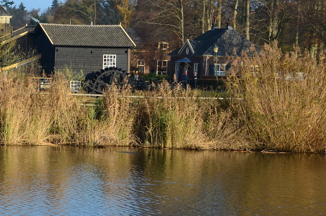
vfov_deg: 8.3
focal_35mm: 164
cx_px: -98
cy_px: 110
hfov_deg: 12.2
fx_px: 1482
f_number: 9
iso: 200
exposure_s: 1/320
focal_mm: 42
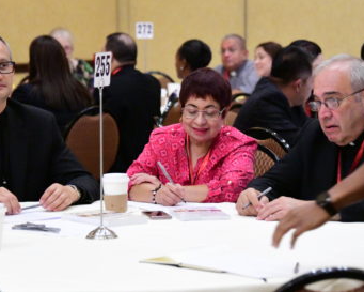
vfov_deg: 9.2
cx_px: 191
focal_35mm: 168
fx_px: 1810
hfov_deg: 11.5
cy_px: 134
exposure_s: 1/125
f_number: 5.6
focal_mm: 122
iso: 25600
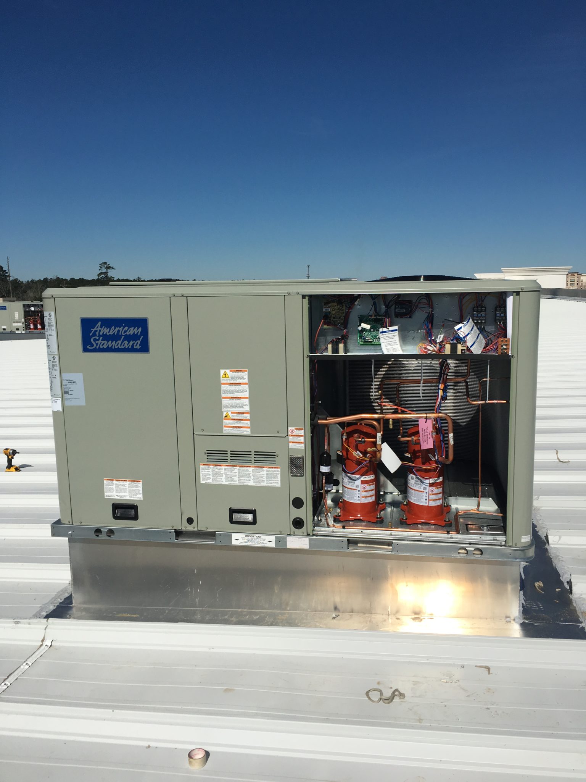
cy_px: 391
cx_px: 293
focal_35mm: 29
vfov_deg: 61.7
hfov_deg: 48.2
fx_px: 655
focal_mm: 4.15
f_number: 2.2
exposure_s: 1/5917
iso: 25
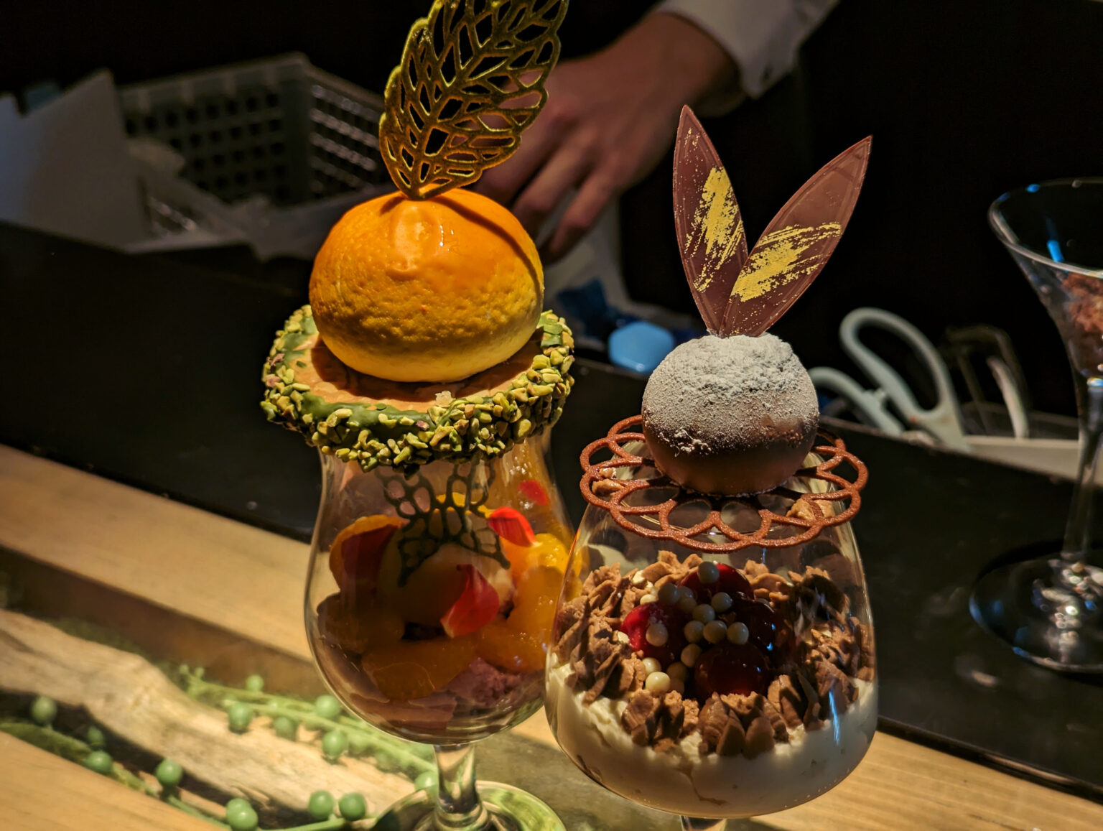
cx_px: 552
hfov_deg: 39.6
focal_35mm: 48
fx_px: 1532
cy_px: 416
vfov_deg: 30.3
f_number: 1.85
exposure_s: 1/24
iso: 52
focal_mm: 6.81
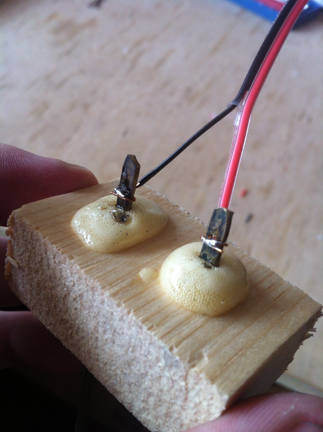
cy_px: 216
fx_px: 437
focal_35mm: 35
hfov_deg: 40.6
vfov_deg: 52.7
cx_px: 162
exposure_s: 1/40
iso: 80
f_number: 2.8
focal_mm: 3.85
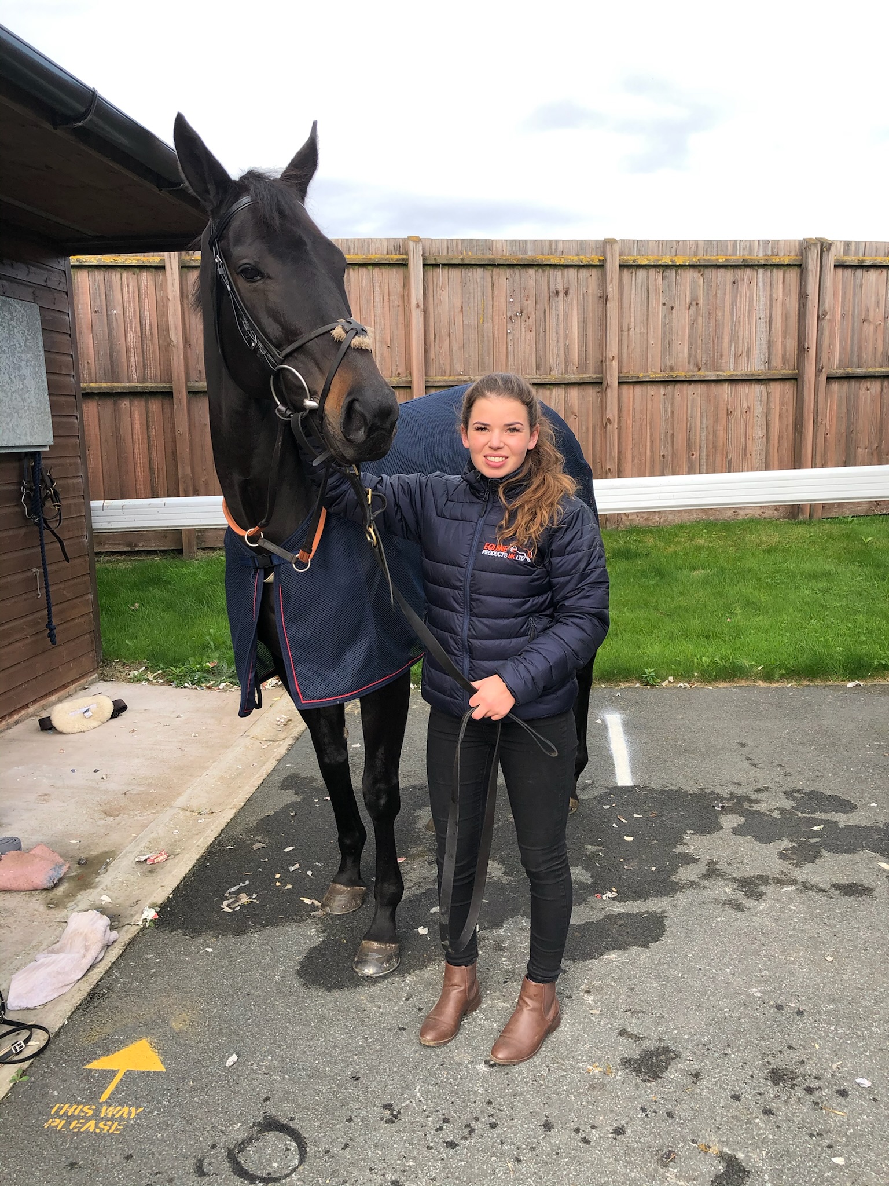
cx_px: 444
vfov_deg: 63.4
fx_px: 959
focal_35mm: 28
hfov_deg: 49.7
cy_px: 593
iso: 20
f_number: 1.8
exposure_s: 1/407
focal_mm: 4
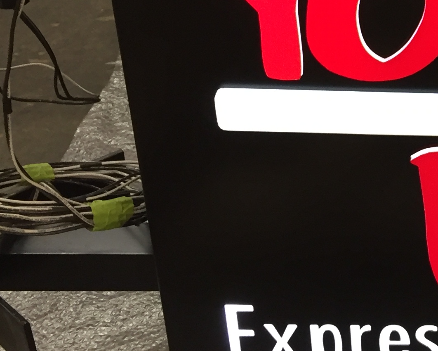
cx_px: 614
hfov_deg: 19.7
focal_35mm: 87
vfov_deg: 17.2
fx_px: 1128
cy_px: -17
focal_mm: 4.15
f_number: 2.2
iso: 100
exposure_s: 1/30
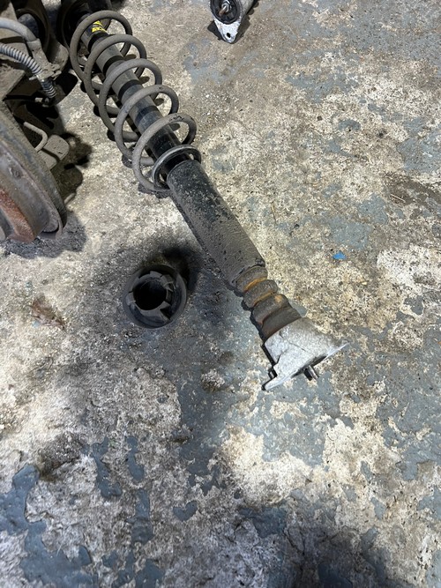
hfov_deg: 53.0
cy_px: 294
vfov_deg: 67.3
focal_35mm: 26
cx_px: 220
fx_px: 442
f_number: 1.5
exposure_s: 1/50
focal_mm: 5.7
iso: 64
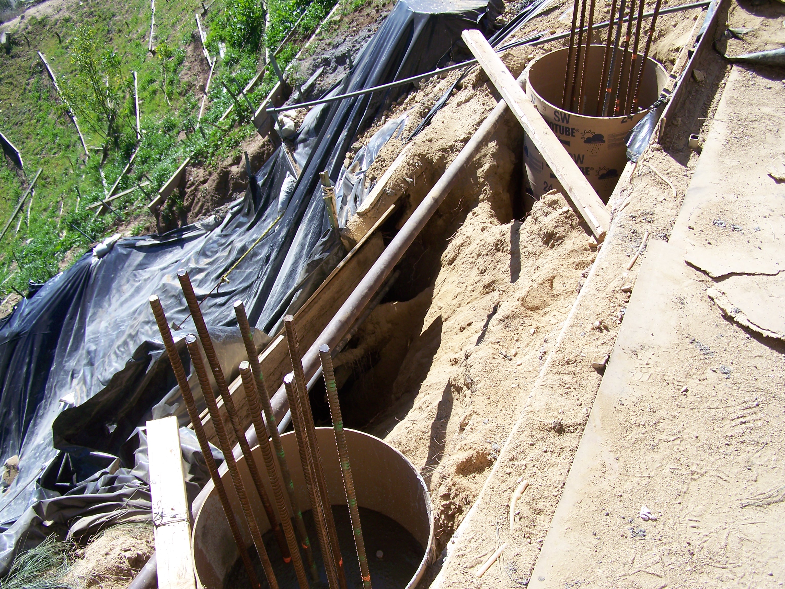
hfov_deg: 49.0
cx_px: 392
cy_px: 294
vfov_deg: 37.7
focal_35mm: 38
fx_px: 862
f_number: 4
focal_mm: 6.3
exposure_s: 1/320
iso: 64
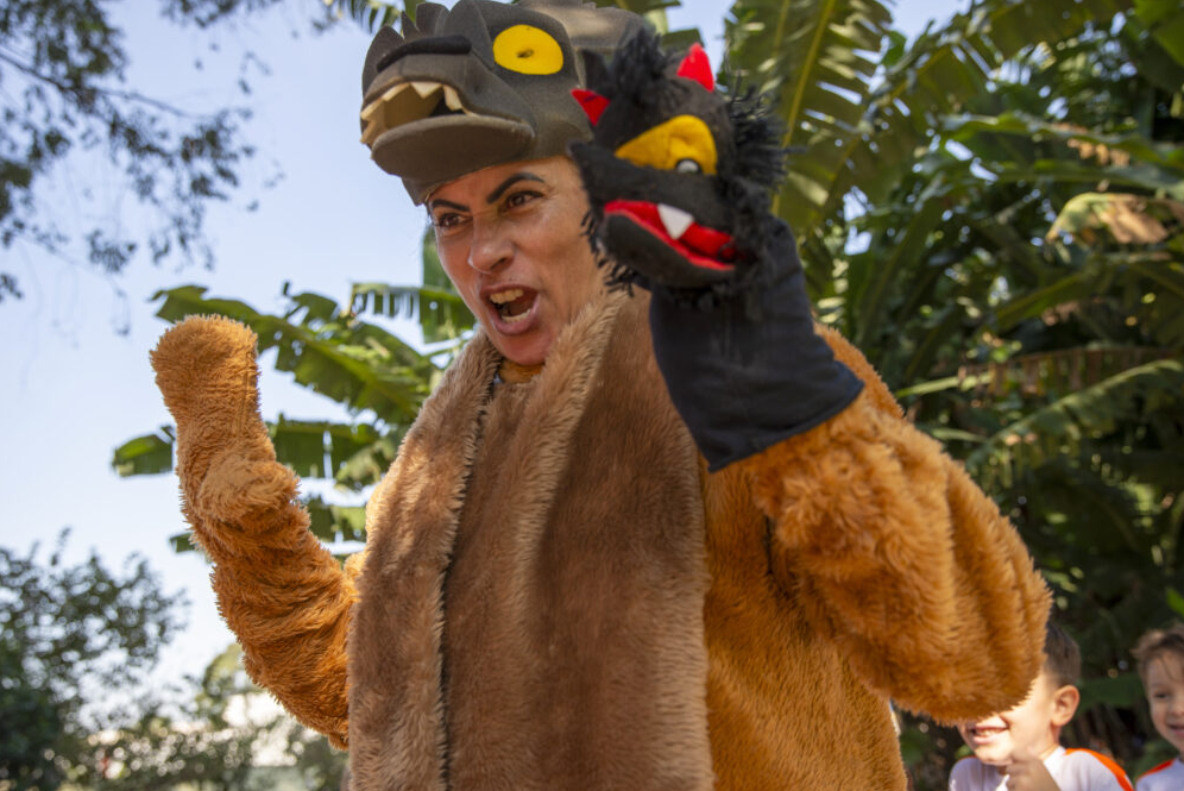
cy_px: 406
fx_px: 1184
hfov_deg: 53.1
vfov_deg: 36.9
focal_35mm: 36
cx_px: 597
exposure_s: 1/500
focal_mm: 35
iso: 160
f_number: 4
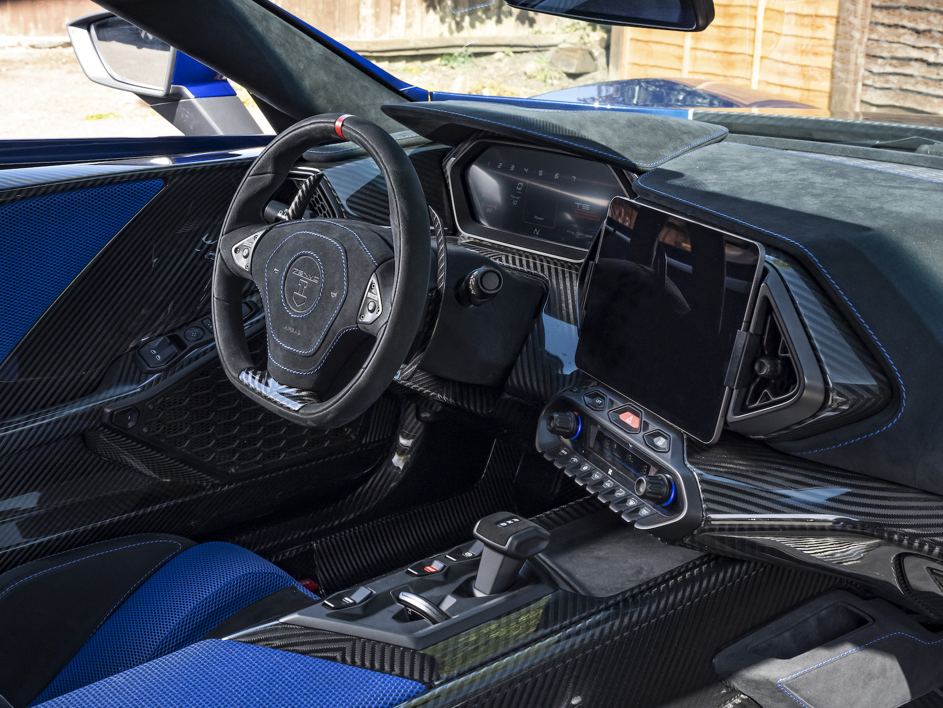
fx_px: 1172
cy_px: 359
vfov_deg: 33.6
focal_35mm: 43
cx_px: 416
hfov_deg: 43.8
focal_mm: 39
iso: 640
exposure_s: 1/80
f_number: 10
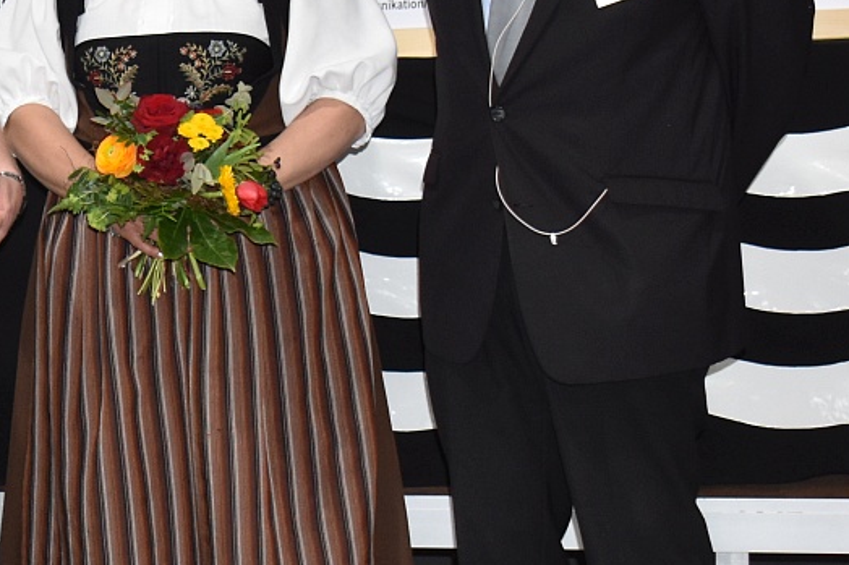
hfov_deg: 17.0
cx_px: -193
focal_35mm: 115
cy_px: 349
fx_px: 2700
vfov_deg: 11.9
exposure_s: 1/60
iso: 900
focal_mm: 25
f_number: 4
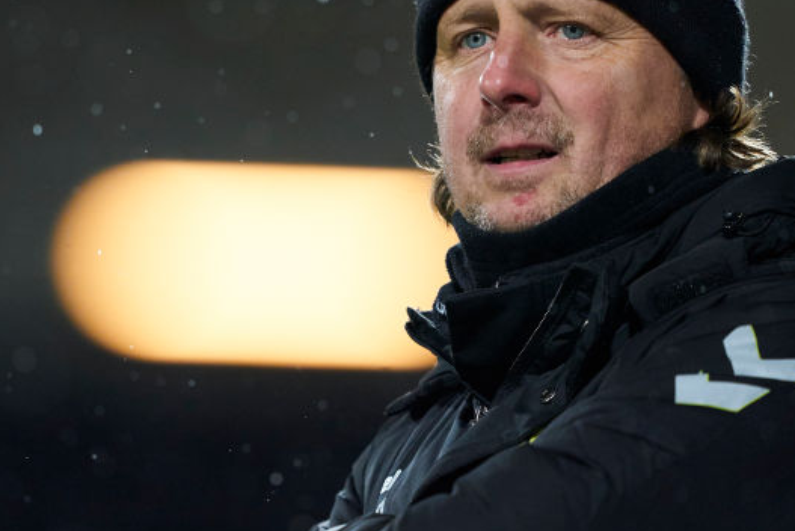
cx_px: 287
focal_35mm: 777
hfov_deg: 2.7
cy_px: 221
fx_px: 17167
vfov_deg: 1.8
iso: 3200
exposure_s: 1/1600
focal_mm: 400
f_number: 2.8
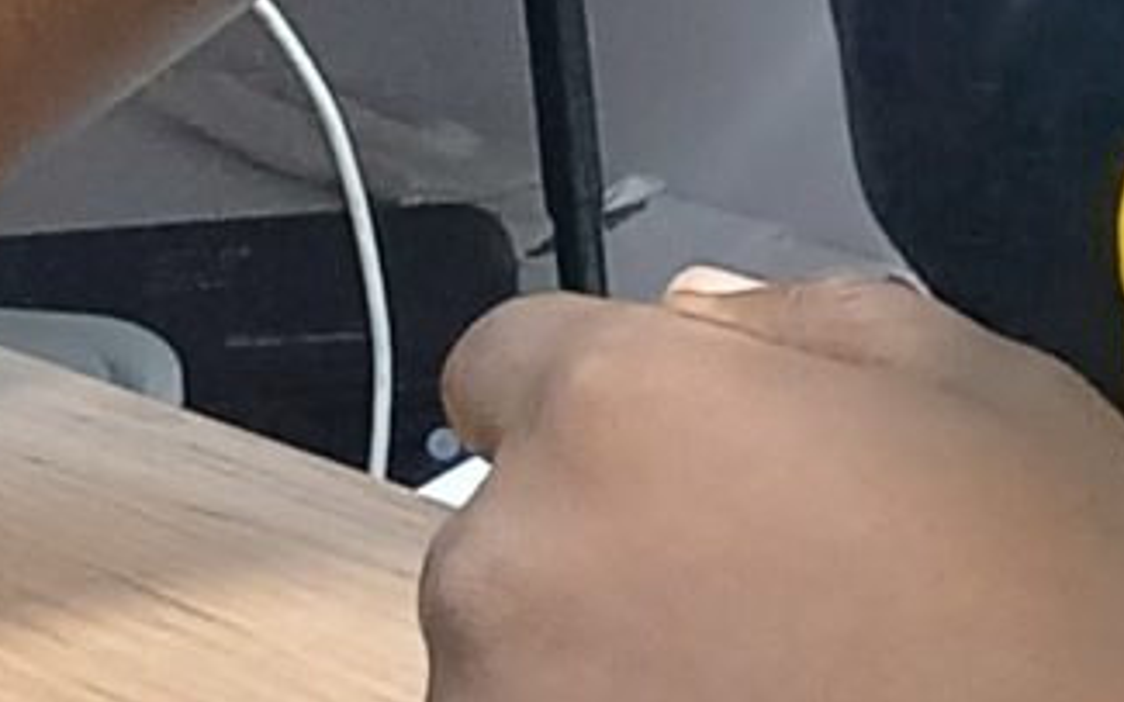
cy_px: -1342
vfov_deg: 5.9
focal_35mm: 209
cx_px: 1415
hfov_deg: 9.9
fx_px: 6401
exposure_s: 1/24
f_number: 1.8
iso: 320
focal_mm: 4.65
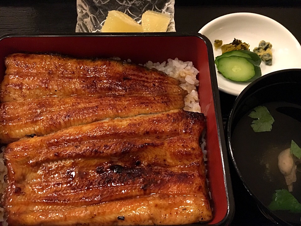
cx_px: 150
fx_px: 252
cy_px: 113
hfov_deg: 61.7
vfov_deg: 48.2
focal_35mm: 29
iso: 400
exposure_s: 1/15
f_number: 2.2
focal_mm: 4.15
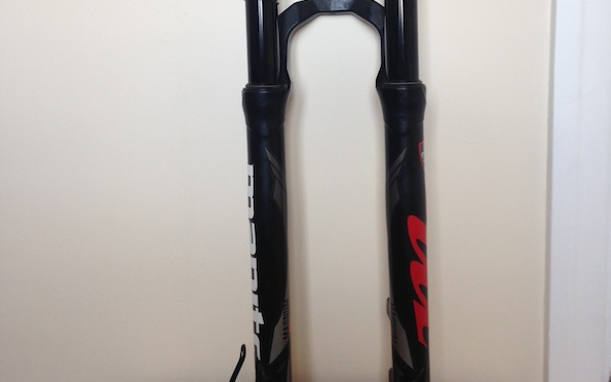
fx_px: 783
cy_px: 91
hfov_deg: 42.6
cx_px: 307
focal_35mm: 47
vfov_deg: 27.0
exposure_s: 1/30
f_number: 2.4
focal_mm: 4.12
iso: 50
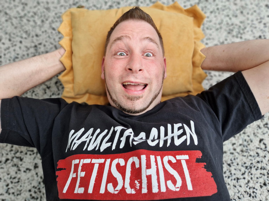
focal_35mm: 23
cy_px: 100
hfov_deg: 73.9
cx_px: 134
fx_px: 179
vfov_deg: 58.9
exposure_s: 1/100
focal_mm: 5.4
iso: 125
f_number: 1.8
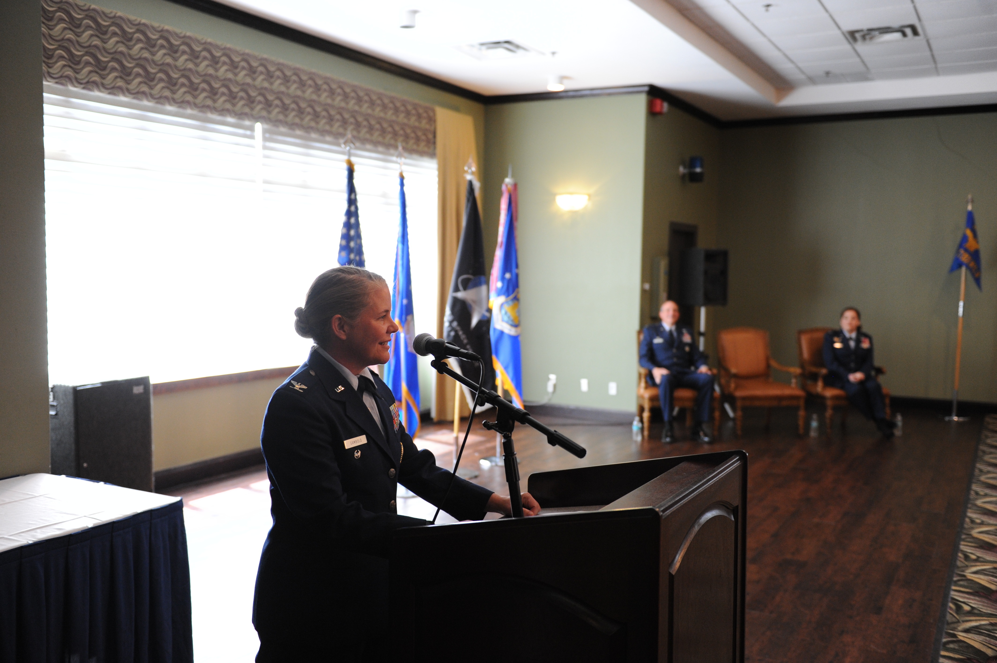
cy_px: 332
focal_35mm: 35
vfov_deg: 37.8
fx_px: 969
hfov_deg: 54.5
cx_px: 498
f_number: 2.8
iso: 1600
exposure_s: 1/100
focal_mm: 35
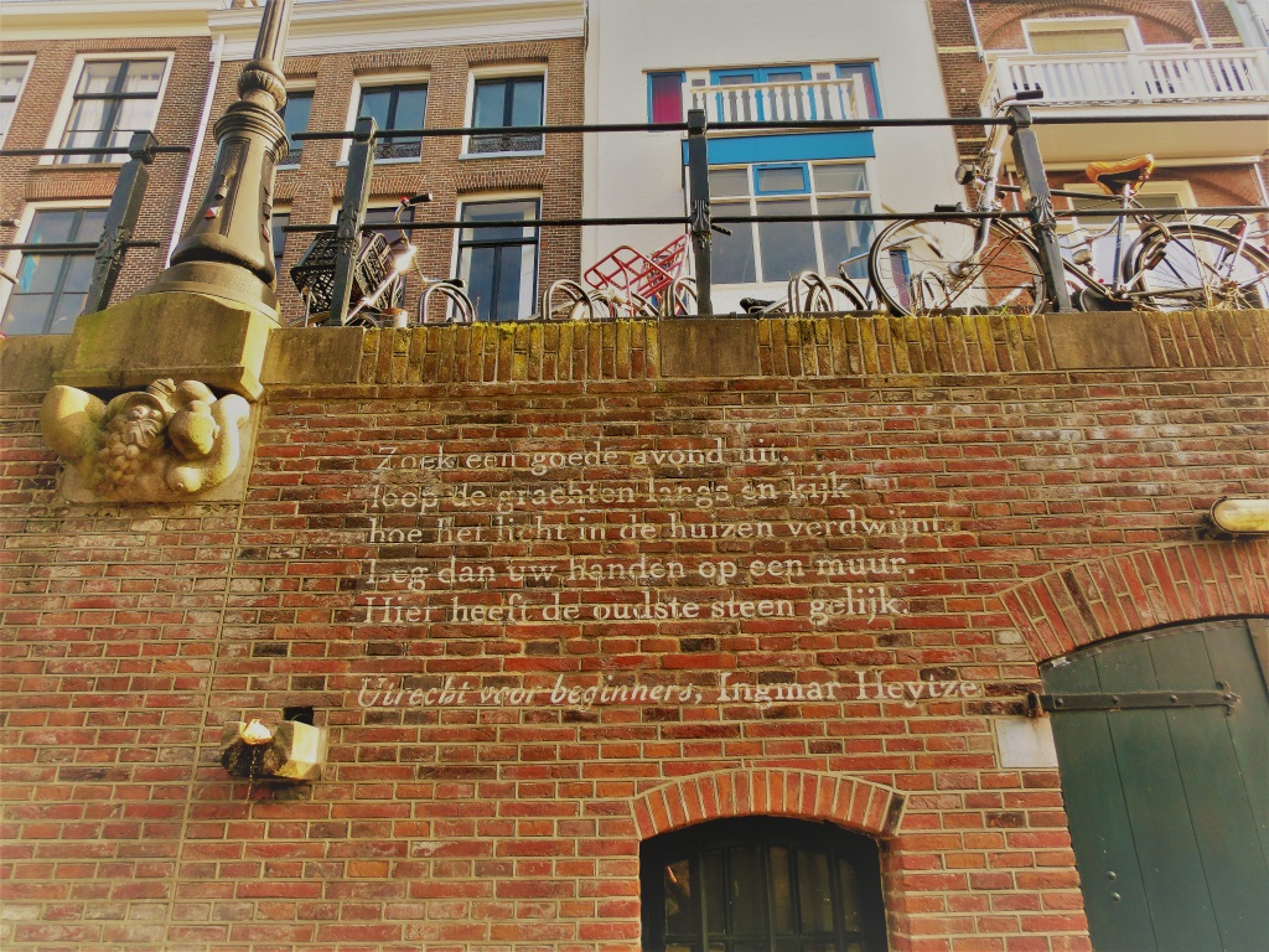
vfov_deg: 56.8
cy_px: 476
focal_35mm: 24
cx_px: 634
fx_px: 880
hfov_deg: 71.6
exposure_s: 1/250
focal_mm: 4.24
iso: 80
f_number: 3
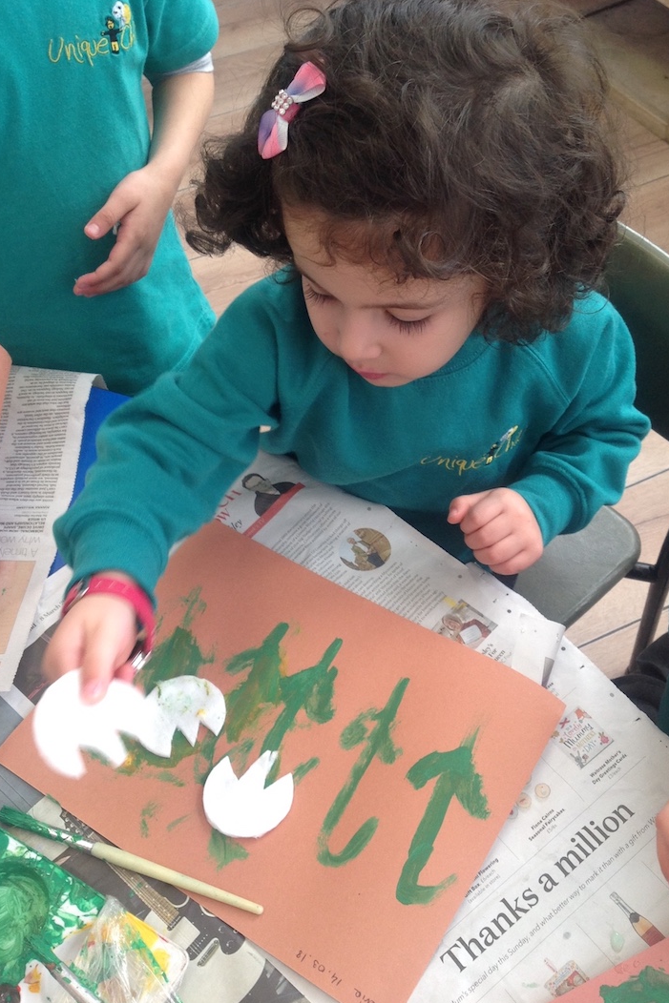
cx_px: 377
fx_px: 1032
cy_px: 503
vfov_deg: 51.9
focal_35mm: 37
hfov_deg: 35.9
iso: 64
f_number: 2.4
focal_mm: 4.28
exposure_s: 1/120
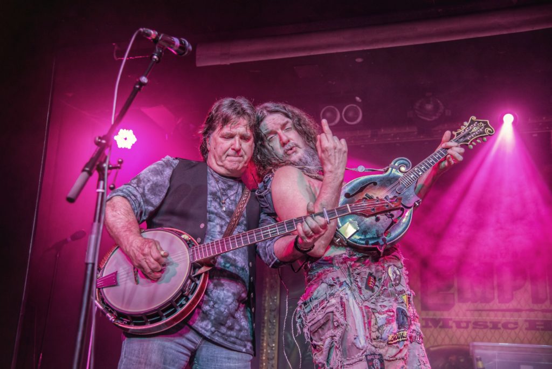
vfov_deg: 26.0
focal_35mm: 52
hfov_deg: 38.2
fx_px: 798
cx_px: 276
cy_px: 184
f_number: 4
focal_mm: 52
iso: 1600
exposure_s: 1/200
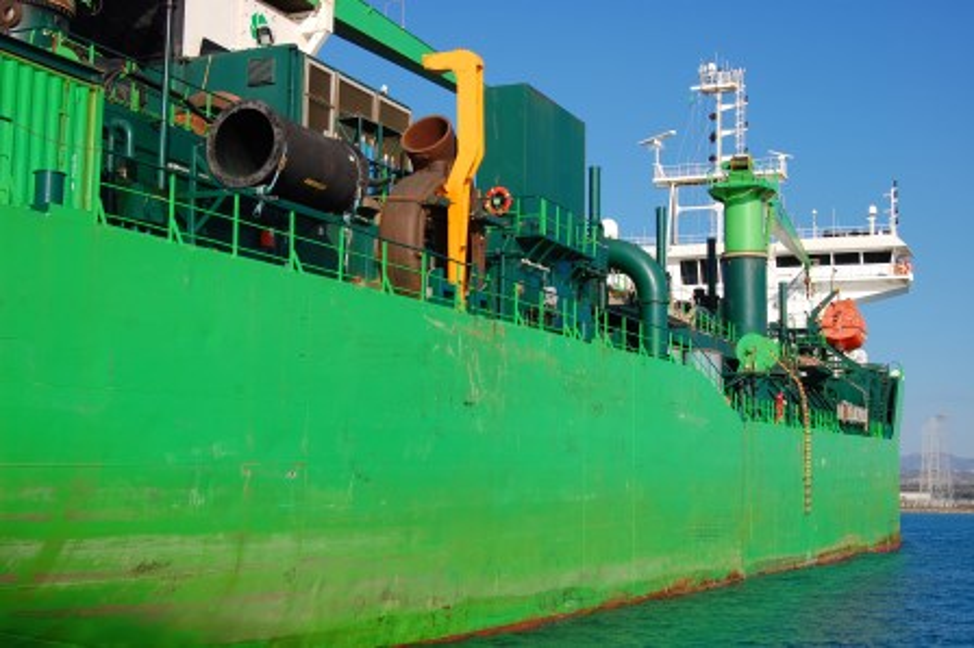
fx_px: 1298
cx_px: 487
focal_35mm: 48
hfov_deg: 41.1
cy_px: 324
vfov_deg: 28.0
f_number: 10
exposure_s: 1/400
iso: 200
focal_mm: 32
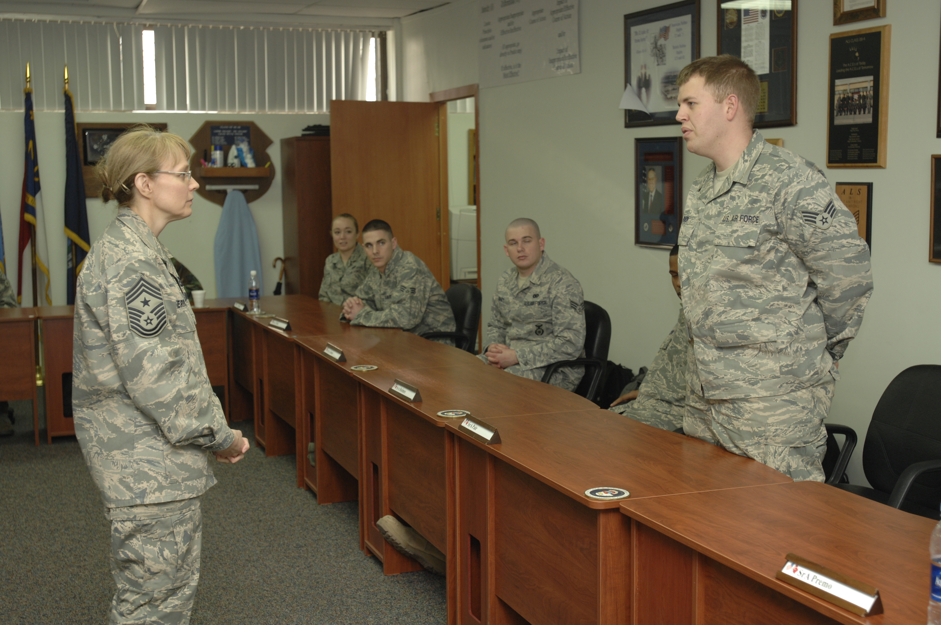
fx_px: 1253
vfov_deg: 28.0
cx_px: 470
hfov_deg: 41.2
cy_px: 312
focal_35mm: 48
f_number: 3.5
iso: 320
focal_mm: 32
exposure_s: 1/60
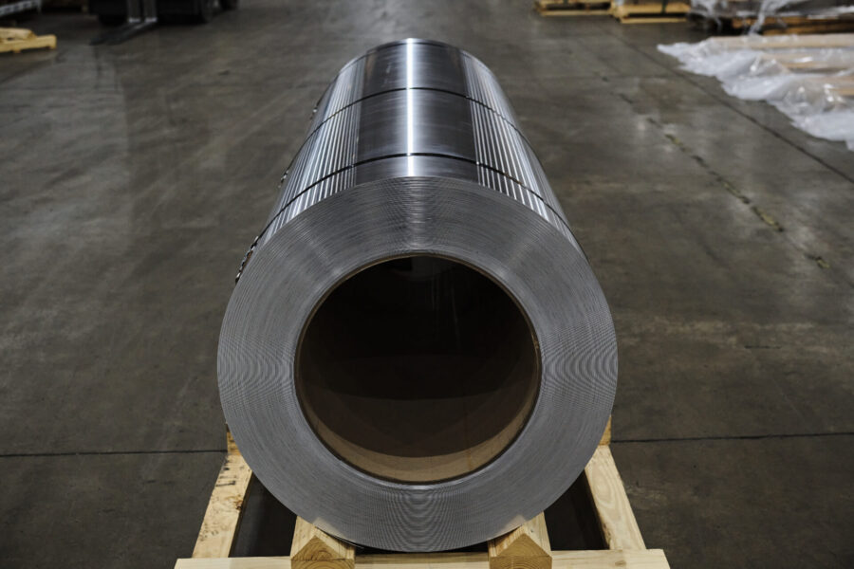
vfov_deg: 26.0
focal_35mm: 52
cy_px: 284
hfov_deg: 38.2
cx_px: 427
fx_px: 1233
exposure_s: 1/200
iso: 2000
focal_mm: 52
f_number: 4
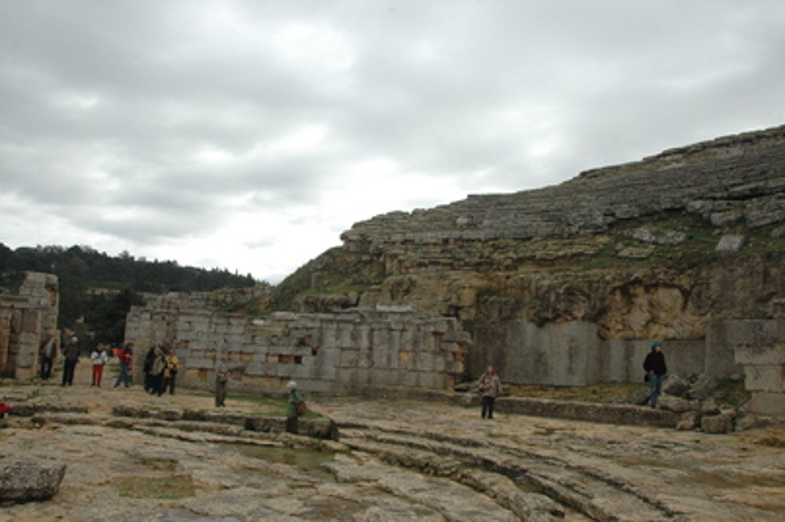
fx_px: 588
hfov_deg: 67.4
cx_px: 392
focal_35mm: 27
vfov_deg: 47.9
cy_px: 261
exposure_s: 1/640
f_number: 13
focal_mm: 18
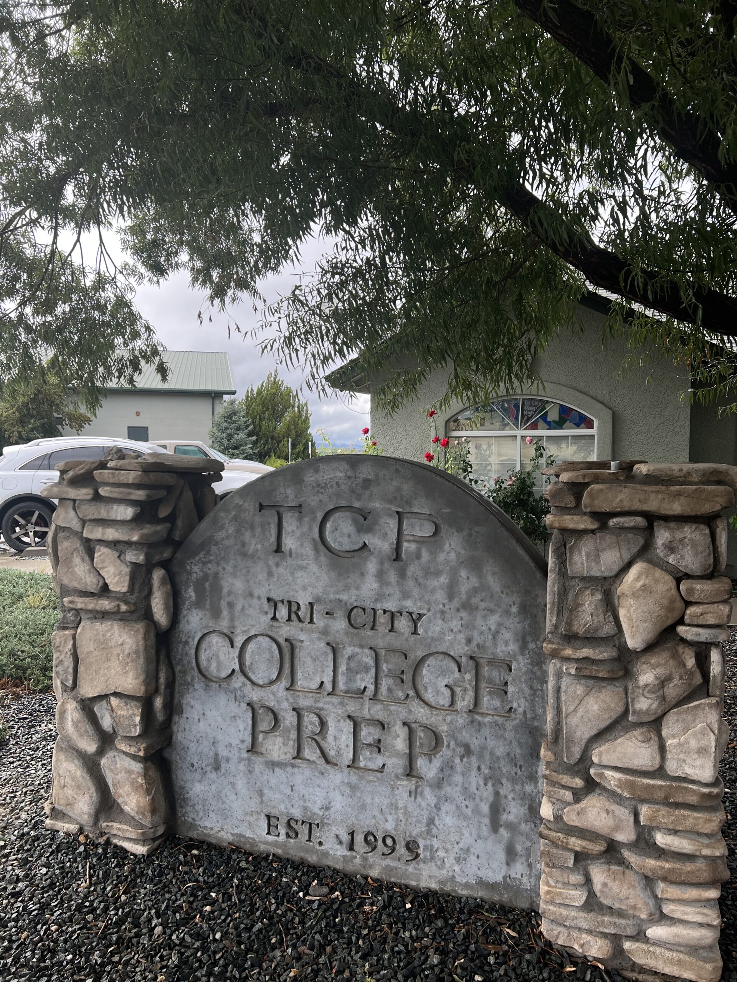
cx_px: 368
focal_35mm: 26
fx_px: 738
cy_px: 491
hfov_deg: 53.1
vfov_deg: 67.3
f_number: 1.5
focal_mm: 5.7
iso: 50
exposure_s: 1/1135
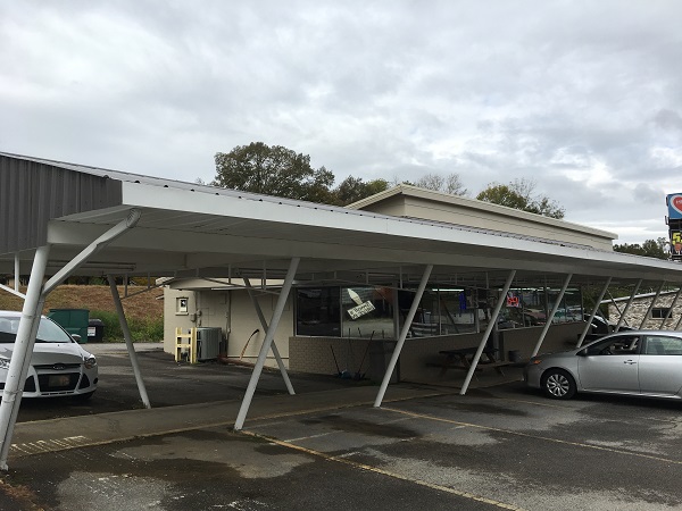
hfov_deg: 61.7
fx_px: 571
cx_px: 341
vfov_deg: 48.2
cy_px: 256
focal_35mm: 29
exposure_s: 1/1115
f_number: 2.2
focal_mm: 4.15
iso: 25
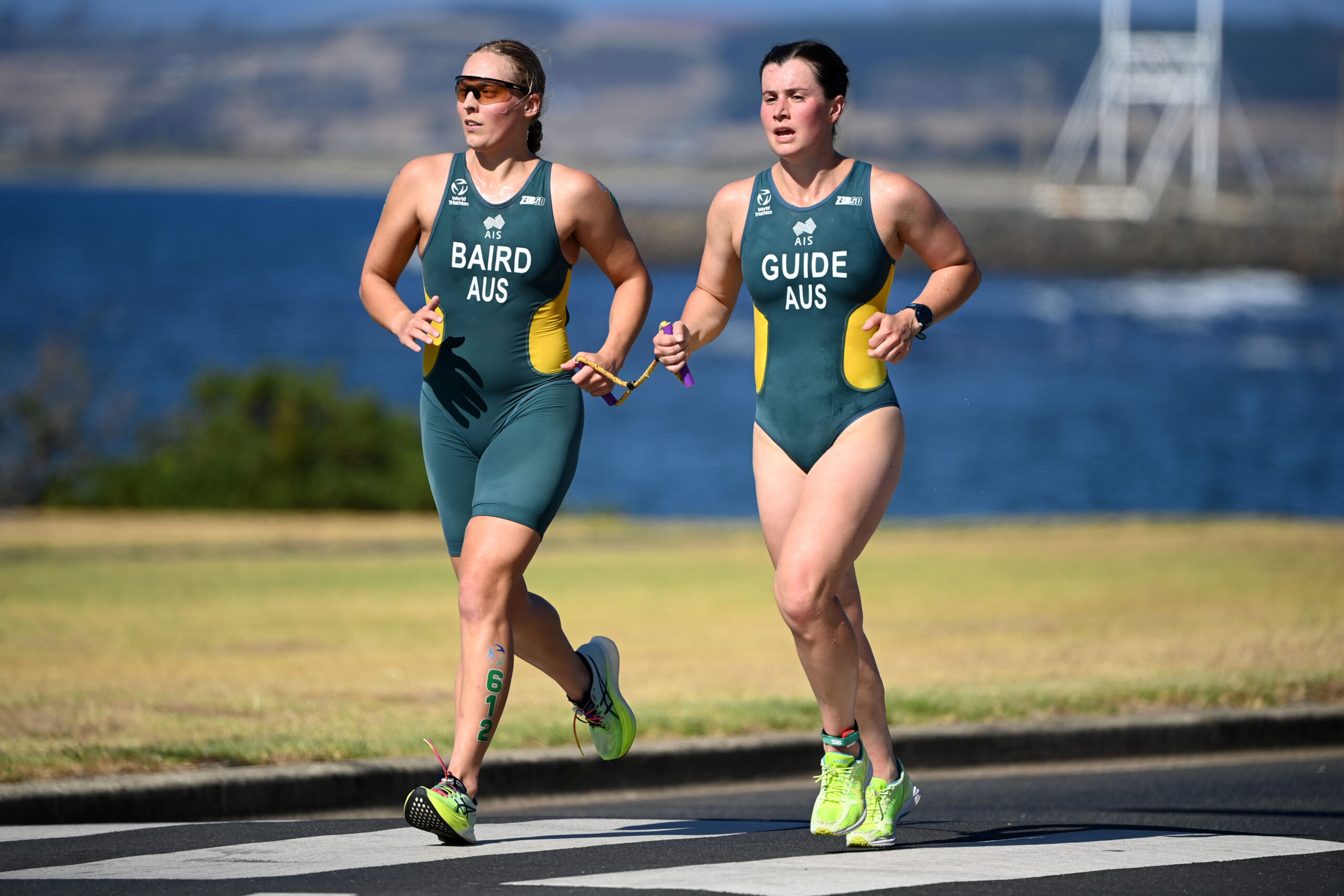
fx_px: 13066
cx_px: 672
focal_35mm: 350
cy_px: 448
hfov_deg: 5.9
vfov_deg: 3.9
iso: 200
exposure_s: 1/2500
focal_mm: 350
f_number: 4
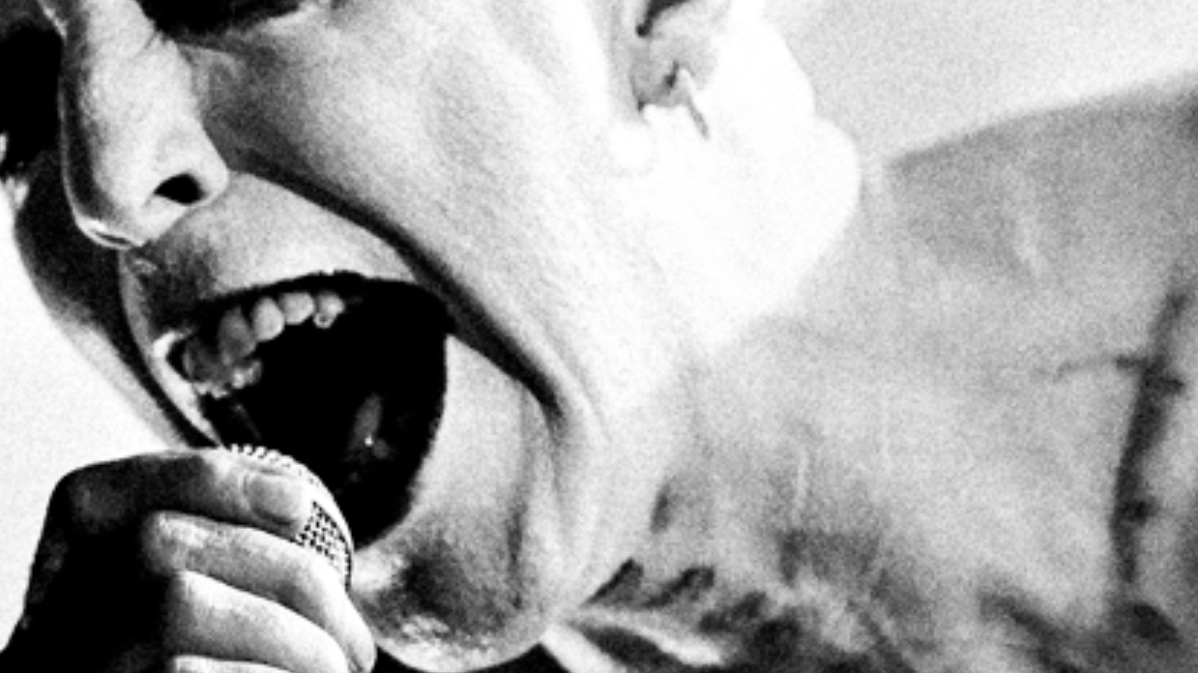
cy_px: 667
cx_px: 383
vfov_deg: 3.8
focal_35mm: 323
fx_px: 10257
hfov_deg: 6.7
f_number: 2.2
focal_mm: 85
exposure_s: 1/1250
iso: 1600
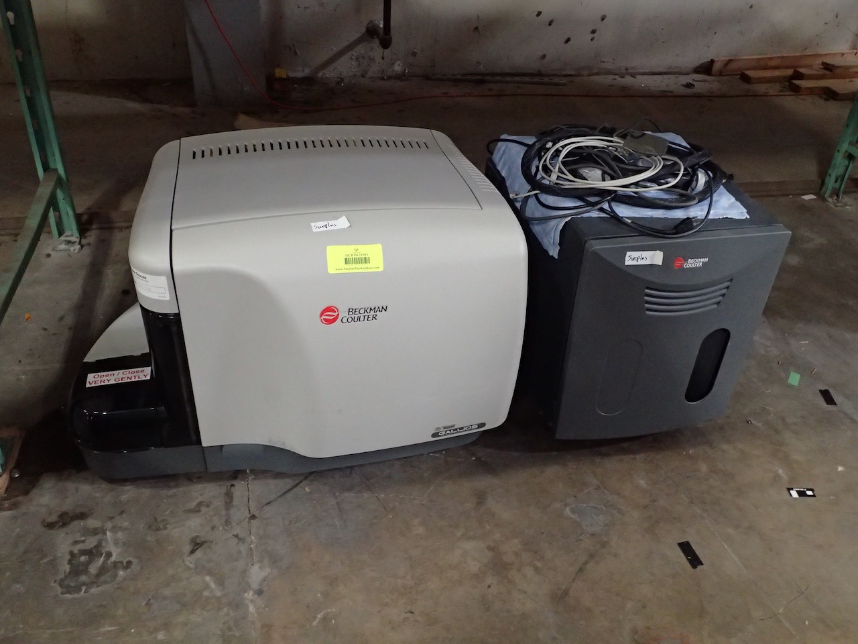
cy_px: 322
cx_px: 429
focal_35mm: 30
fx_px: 744
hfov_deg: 60.0
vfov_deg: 46.8
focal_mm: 5.5
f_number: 3.2
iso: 800
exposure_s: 1/20
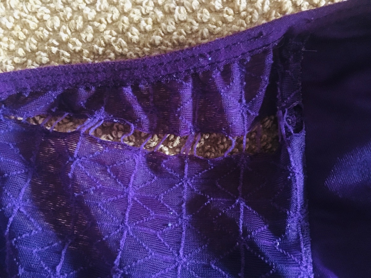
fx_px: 311
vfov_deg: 48.2
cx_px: 186
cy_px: 139
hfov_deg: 61.7
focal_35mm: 29
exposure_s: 1/15
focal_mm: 4.15
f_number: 2.2
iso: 800
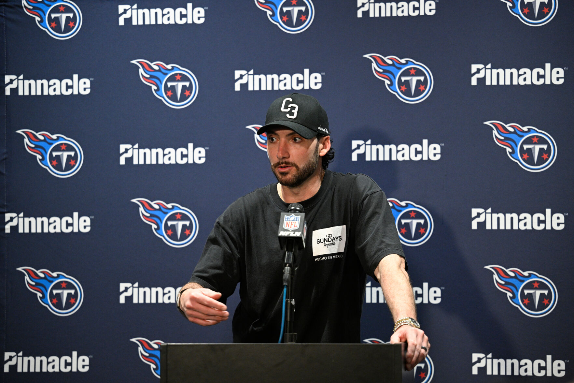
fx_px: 1754
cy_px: 192
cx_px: 287
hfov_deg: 18.6
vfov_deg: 12.5
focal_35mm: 110
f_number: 2.8
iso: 3200
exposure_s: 1/160
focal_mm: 110
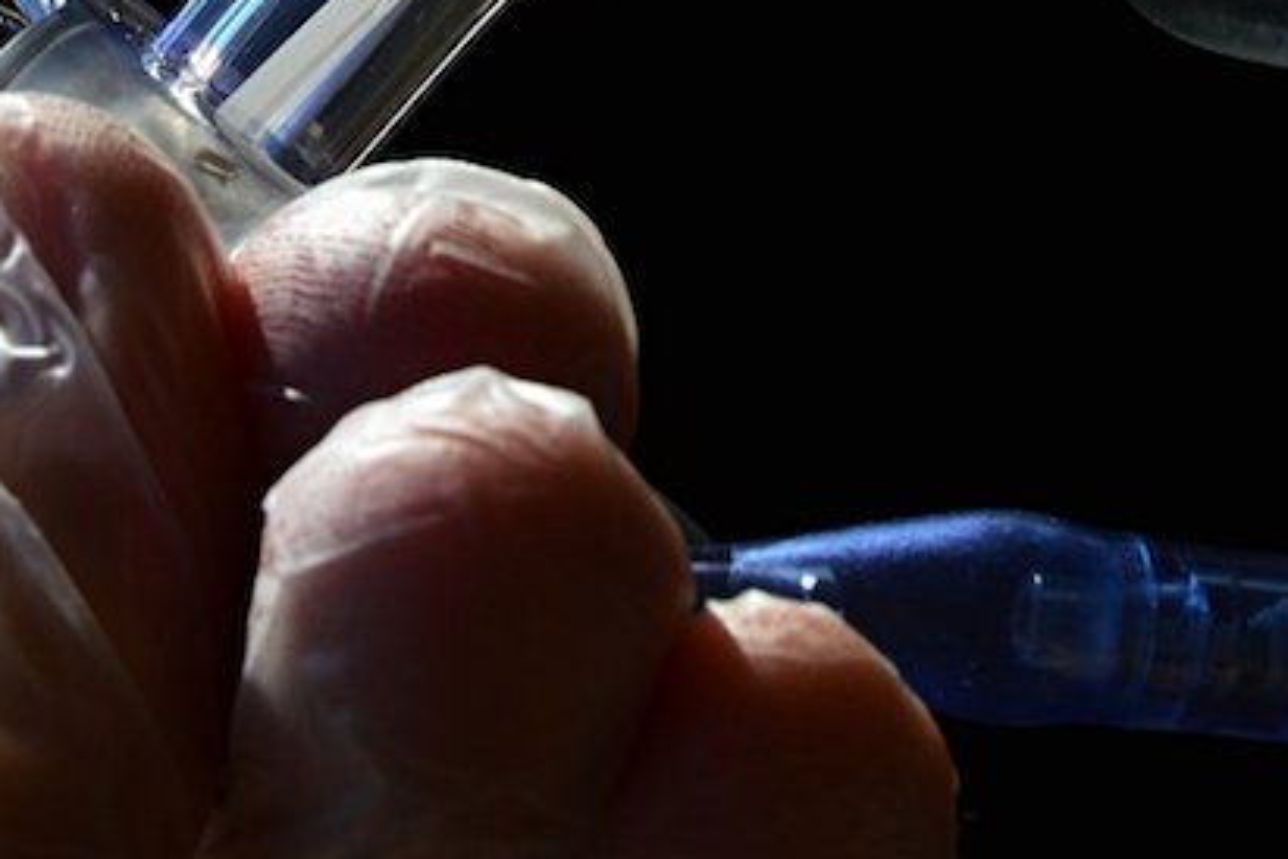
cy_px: 24
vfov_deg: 4.7
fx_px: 10446
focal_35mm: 292
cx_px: 658
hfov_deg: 7.1
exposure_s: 1/400
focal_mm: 80
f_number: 16
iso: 200
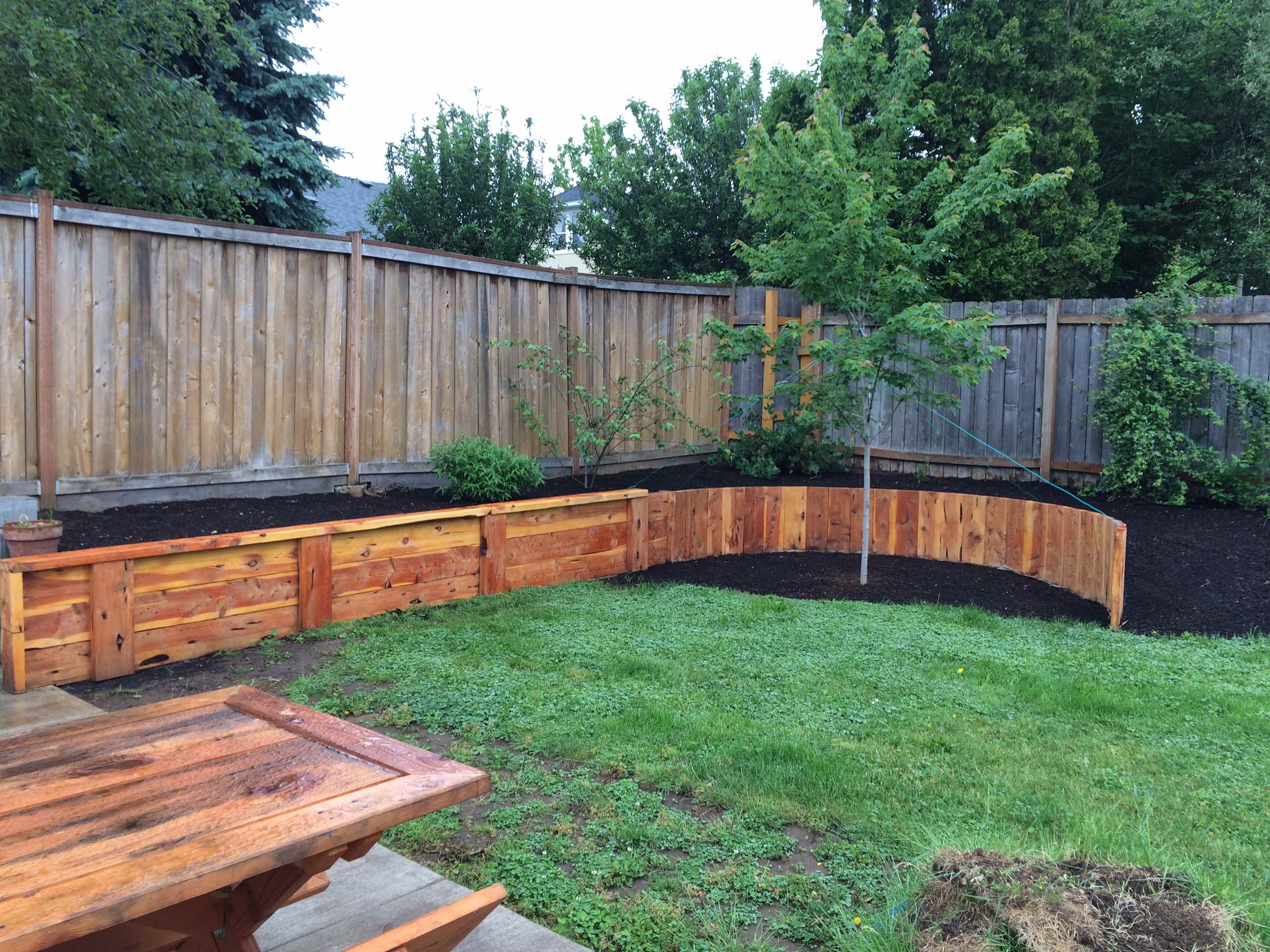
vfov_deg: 48.2
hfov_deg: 61.7
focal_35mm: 29
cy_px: 476
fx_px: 1064
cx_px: 635
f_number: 2.2
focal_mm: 4.15
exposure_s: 1/130
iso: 32
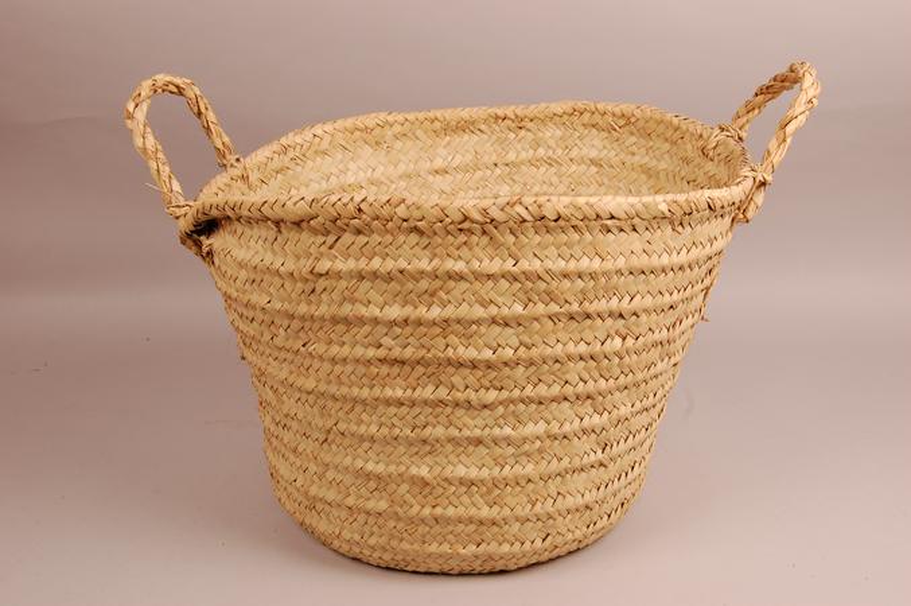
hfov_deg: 37.9
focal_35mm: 52
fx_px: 1327
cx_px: 456
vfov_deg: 25.7
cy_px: 303
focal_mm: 35
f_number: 11
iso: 200
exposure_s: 1/125
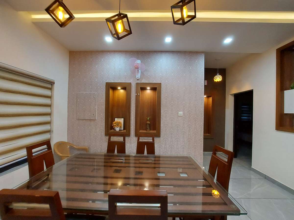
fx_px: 110
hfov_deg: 106.2
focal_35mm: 13
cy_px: 110
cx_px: 147
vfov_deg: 89.9
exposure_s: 1/50
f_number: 2.2
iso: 320
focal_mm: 1.74
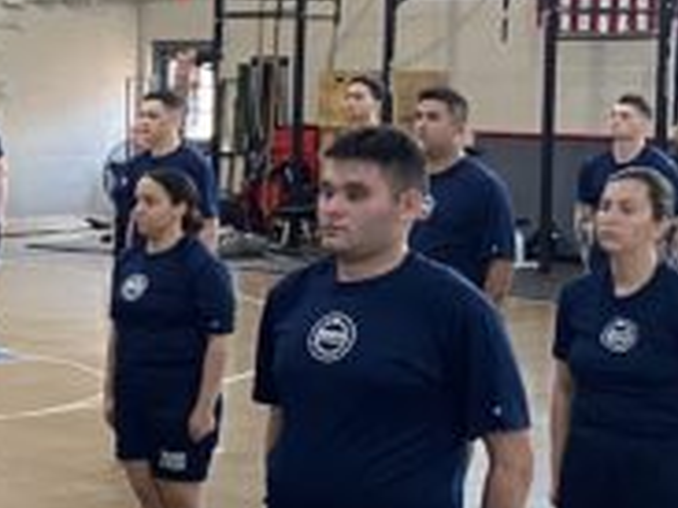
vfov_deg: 13.6
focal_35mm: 109
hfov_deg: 17.0
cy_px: 274
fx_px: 2134
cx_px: -200
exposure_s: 1/60
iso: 400
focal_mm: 4.25
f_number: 1.8
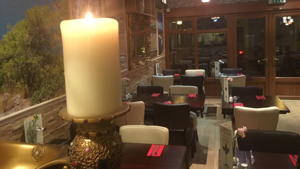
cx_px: 149
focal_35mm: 32
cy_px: 63
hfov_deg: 61.0
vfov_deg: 36.5
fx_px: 255
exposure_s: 1/20
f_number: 2.2
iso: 200
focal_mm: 4.15
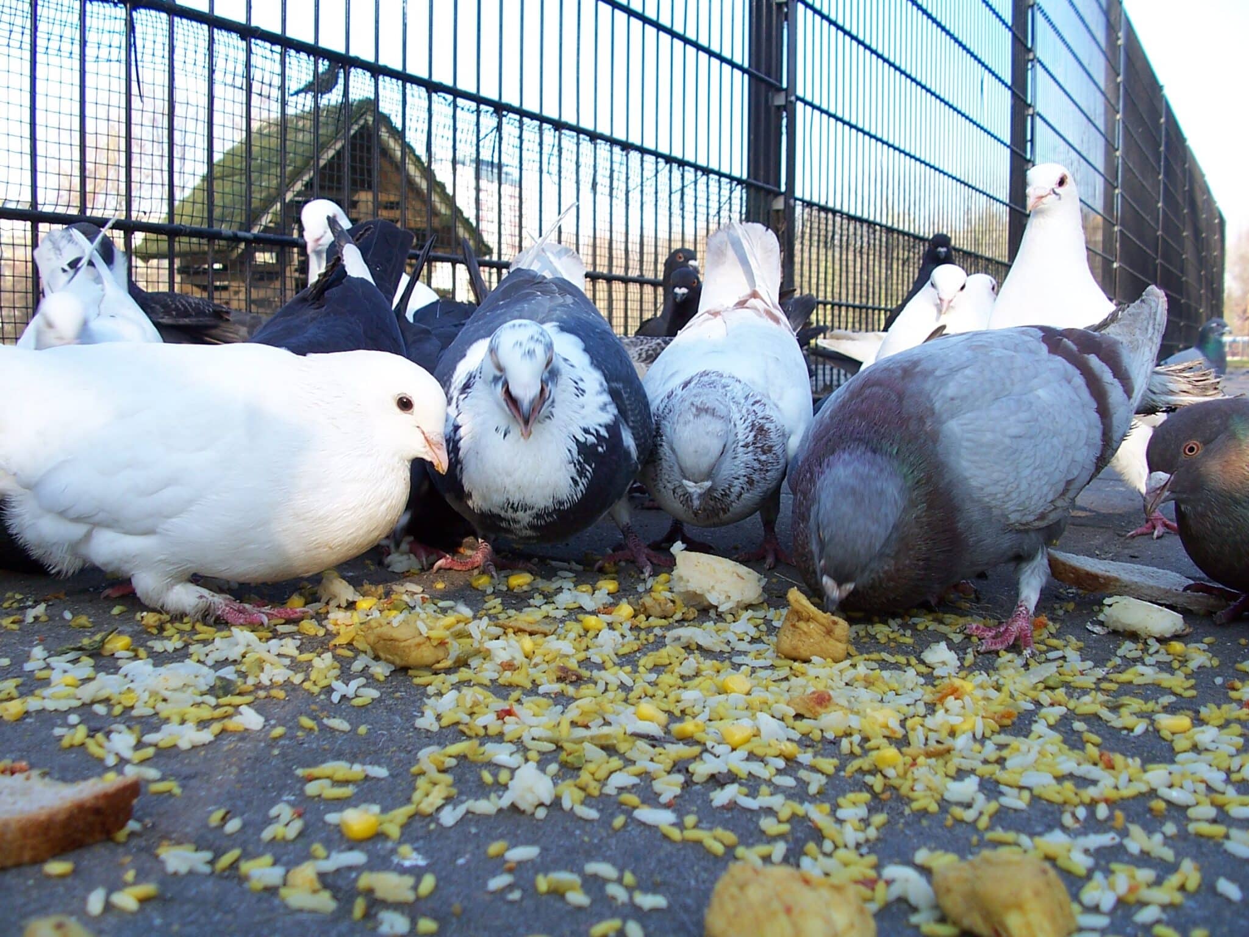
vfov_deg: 40.7
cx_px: 624
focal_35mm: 35
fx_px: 1263
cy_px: 468
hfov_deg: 52.6
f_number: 2.8
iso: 80
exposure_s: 1/180
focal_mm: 6
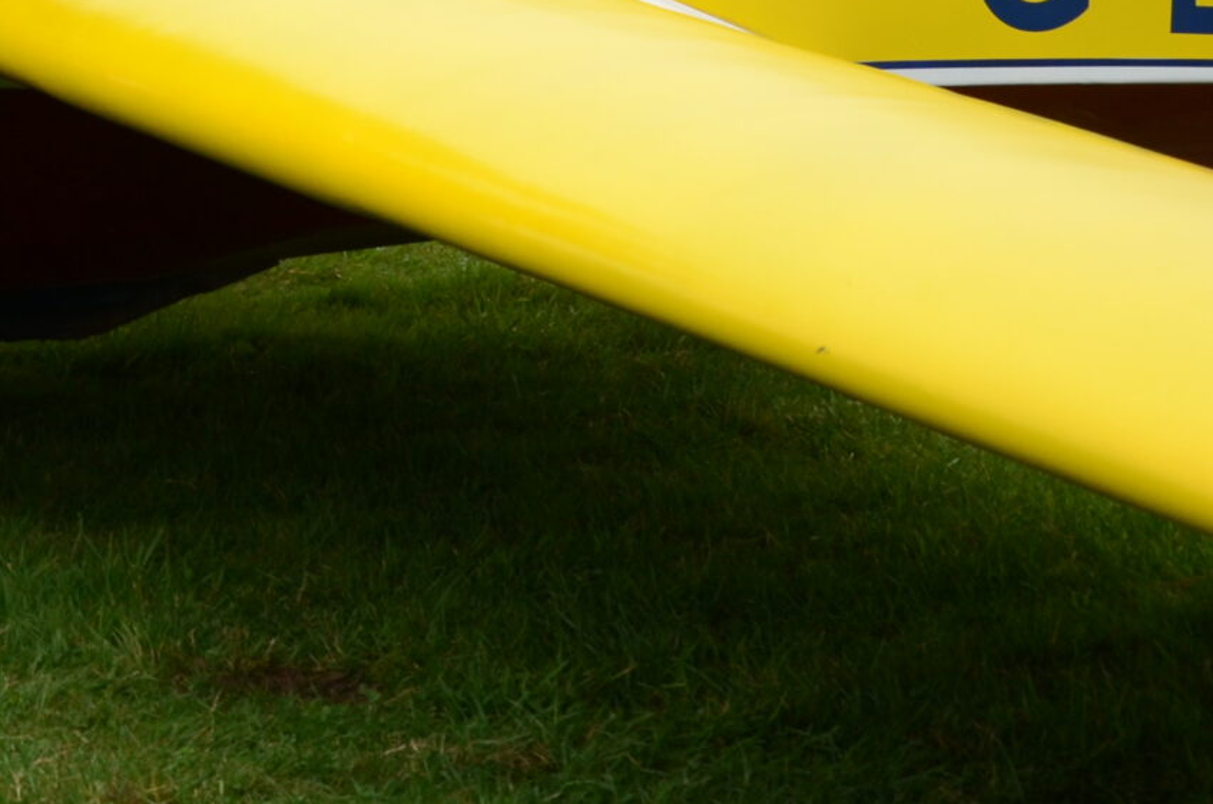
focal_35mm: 127
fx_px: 4270
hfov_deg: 15.4
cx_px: -368
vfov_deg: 10.4
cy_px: -375
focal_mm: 28
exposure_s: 1/160
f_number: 6.3
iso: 400
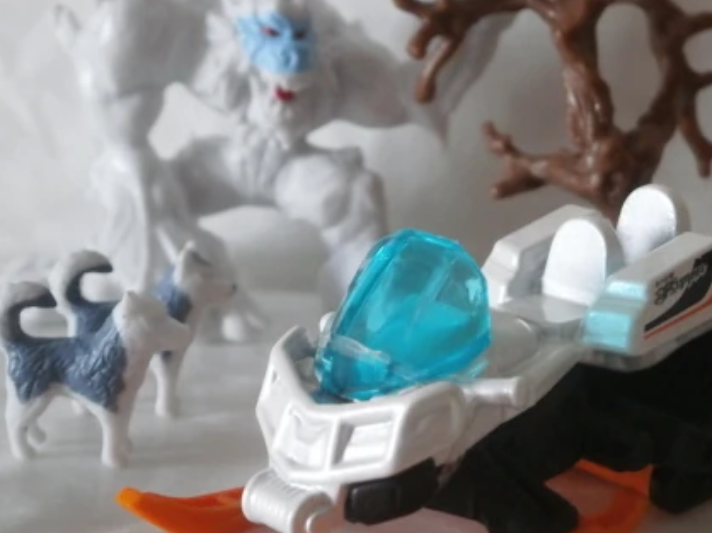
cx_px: 497
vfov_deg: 20.4
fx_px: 1480
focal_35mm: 72
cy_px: 347
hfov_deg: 26.8
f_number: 3.4
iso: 400
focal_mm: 8.3
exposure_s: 1/40
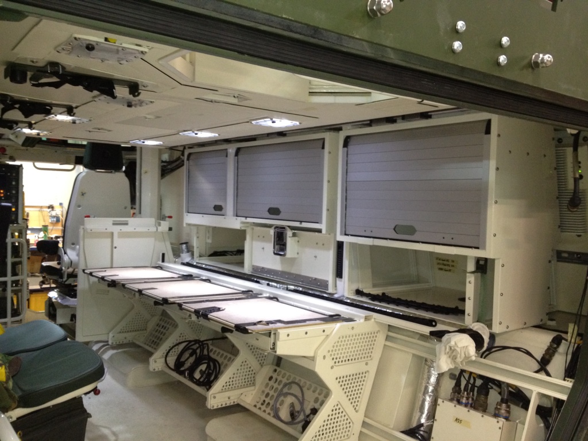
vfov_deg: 40.7
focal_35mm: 35
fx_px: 595
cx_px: 294
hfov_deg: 52.6
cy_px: 220
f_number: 2.4
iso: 250
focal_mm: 4.28
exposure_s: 1/20
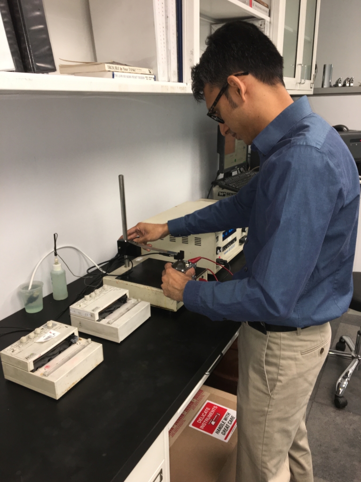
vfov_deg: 61.7
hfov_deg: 48.2
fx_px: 403
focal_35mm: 29
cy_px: 241
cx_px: 180
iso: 50
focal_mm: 4.15
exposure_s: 1/30
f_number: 2.2
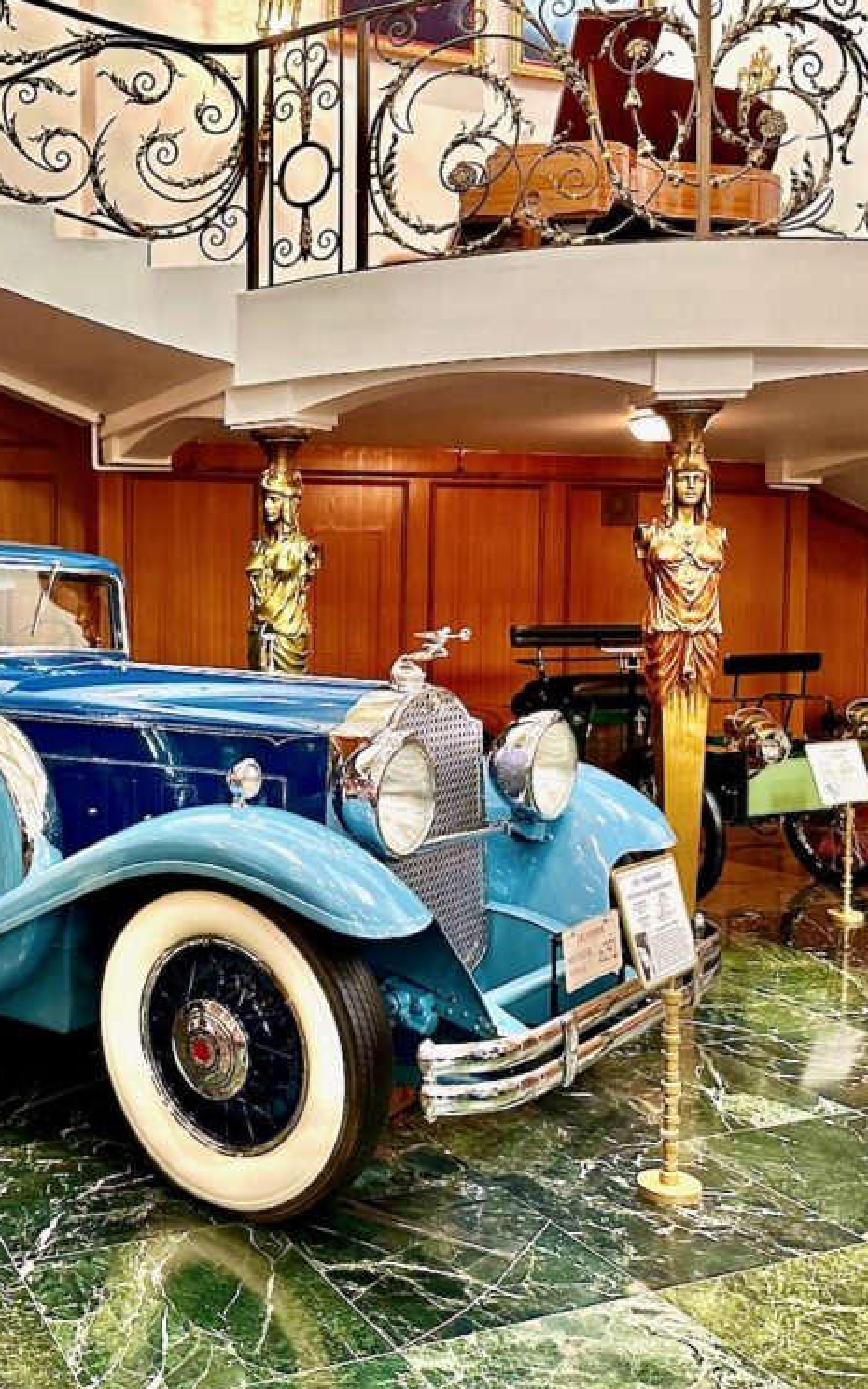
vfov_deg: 55.3
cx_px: 168
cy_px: 678
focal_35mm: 35
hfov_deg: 35.1
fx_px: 1325
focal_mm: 6.86
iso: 640
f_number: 1.78
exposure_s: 1/60
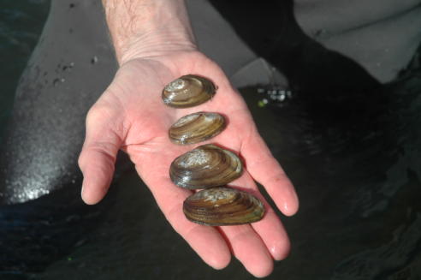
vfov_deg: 13.0
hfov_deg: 19.5
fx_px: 1227
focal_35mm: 105
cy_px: 140
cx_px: 210
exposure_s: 1/320
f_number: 9
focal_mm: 70
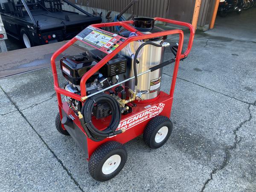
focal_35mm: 26
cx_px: 128
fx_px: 192
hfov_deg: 67.3
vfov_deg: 53.1
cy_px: 96
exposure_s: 1/133
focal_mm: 4.25
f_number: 1.8
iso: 32
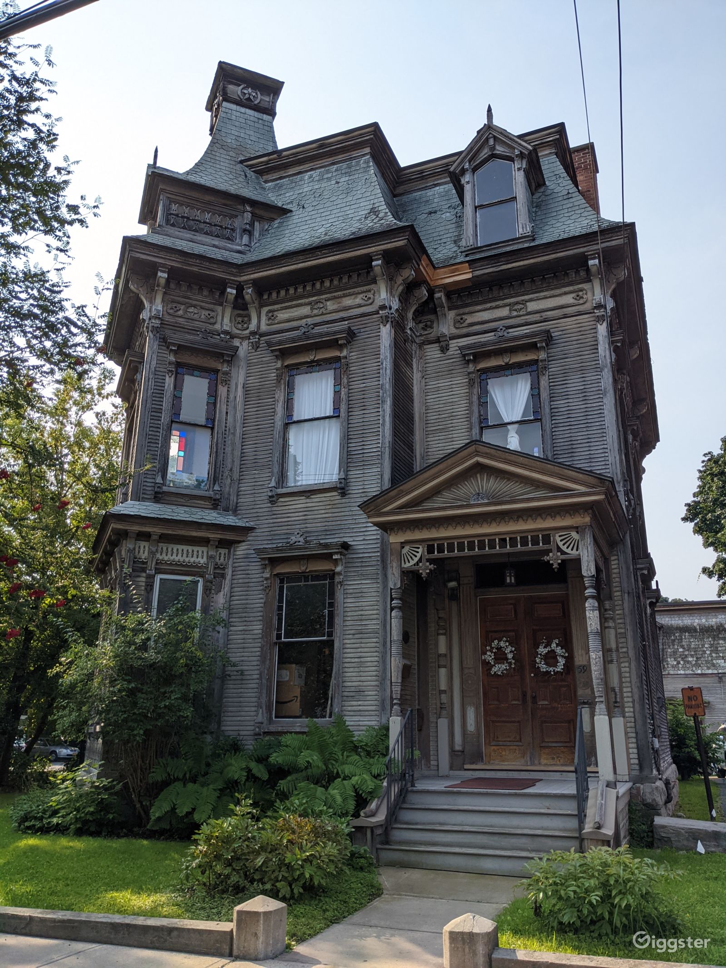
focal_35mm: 27
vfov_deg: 65.3
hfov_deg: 51.4
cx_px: 363
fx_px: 755
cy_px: 484
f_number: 1.73
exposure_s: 1/2132
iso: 40
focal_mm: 4.38
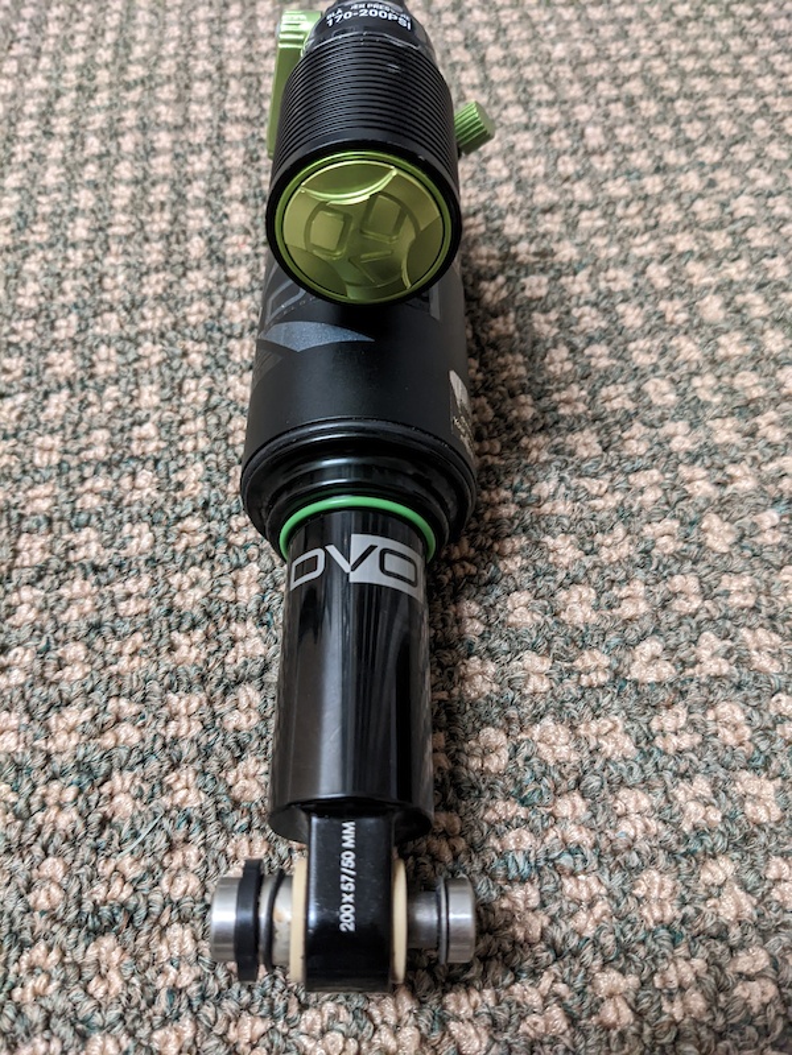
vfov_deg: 65.3
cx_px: 396
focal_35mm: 27
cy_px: 528
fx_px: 824
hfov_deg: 51.4
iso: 532
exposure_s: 1/40
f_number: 1.73
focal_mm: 4.38
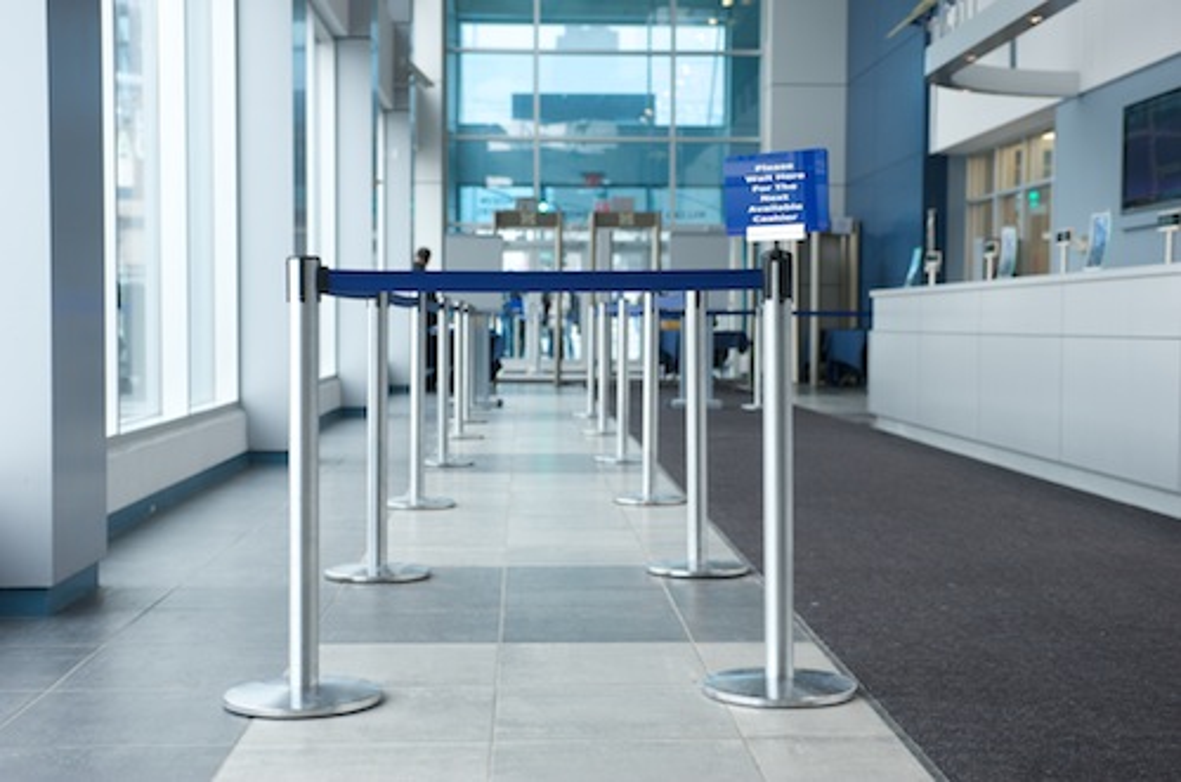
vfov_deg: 26.9
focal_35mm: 50
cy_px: 391
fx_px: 1637
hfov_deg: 39.7
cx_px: 590
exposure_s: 1/60
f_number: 5
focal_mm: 50
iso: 400
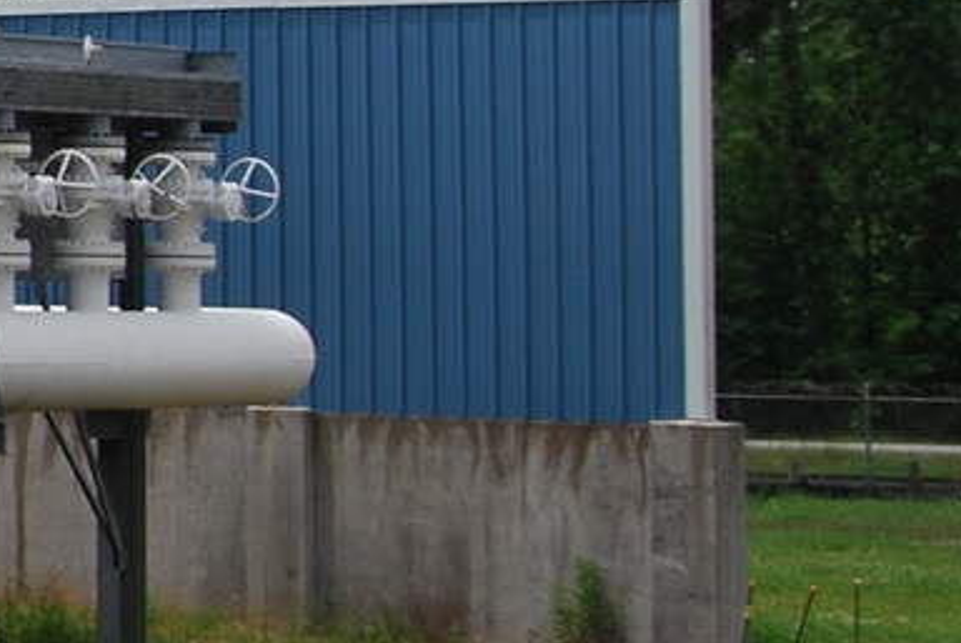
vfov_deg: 7.6
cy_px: -183
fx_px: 4800
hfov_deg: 9.8
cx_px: -1494
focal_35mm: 180
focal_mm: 23
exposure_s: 1/250
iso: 140
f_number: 10
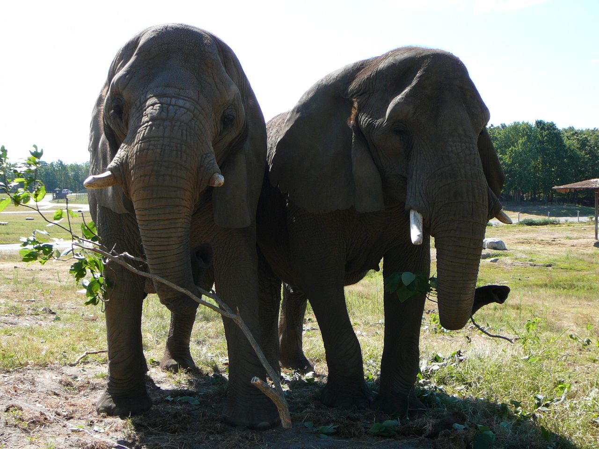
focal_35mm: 49
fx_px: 848
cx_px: 300
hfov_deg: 38.9
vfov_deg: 29.7
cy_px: 224
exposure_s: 1/320
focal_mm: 7.3
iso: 80
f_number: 3.4
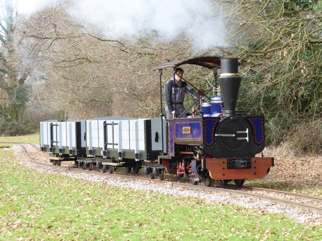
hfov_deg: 14.6
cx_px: 161
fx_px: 1256
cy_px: 120
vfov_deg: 11.0
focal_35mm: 135
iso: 125
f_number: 5.6
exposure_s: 1/60
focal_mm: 24.2
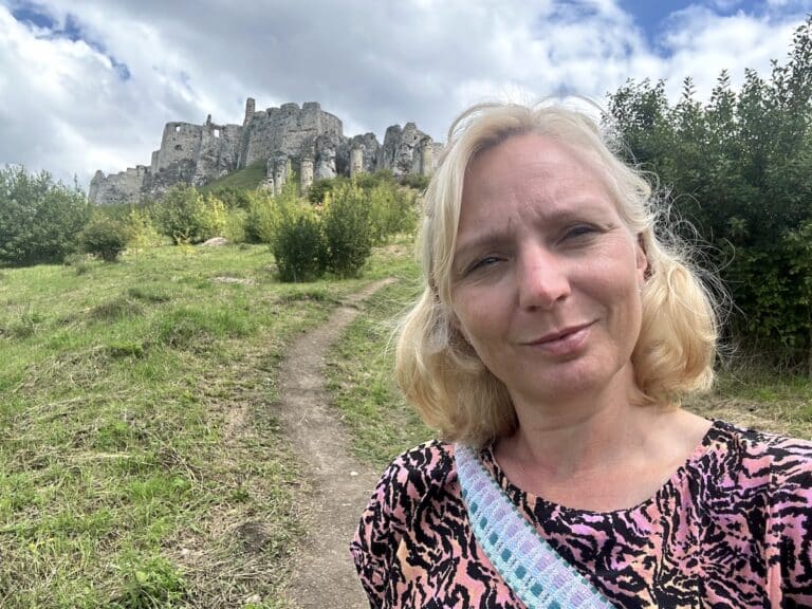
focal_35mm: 23
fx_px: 540
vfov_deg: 58.9
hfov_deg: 73.9
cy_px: 304
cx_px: 406
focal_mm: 2.69
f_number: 1.9
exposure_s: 1/628
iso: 25
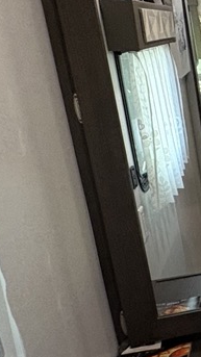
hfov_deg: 11.8
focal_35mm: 57
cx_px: 586
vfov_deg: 36.6
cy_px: 164
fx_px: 540
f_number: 2.2
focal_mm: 2.22
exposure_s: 1/60
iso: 320
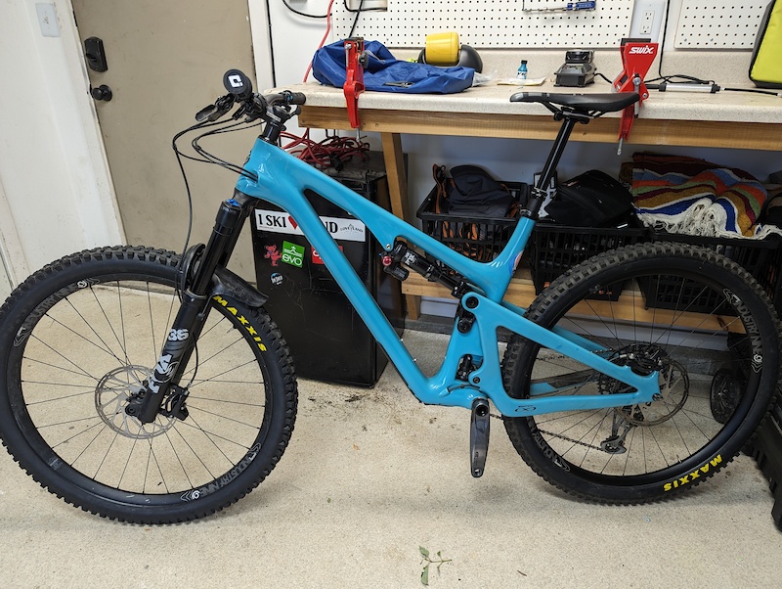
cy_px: 294
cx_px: 391
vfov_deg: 56.9
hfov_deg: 71.5
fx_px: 543
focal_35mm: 24
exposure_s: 1/24
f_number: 1.85
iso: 46
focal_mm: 6.81
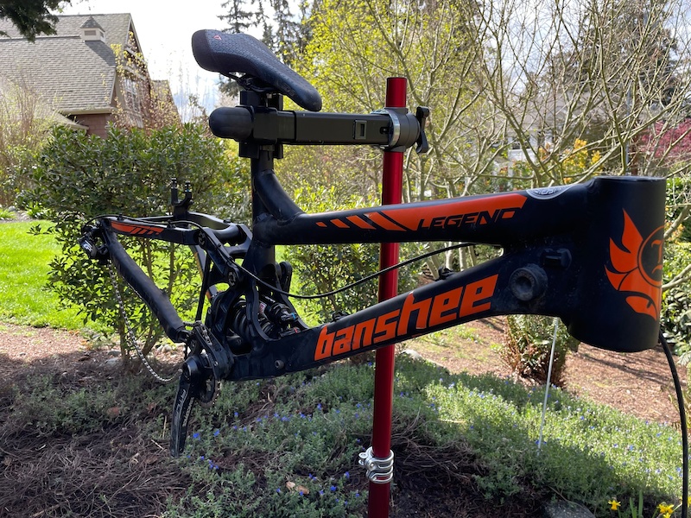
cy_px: 259
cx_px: 346
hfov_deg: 67.3
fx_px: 519
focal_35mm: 26
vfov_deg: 53.1
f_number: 1.6
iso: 32
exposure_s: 1/498
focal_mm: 4.2
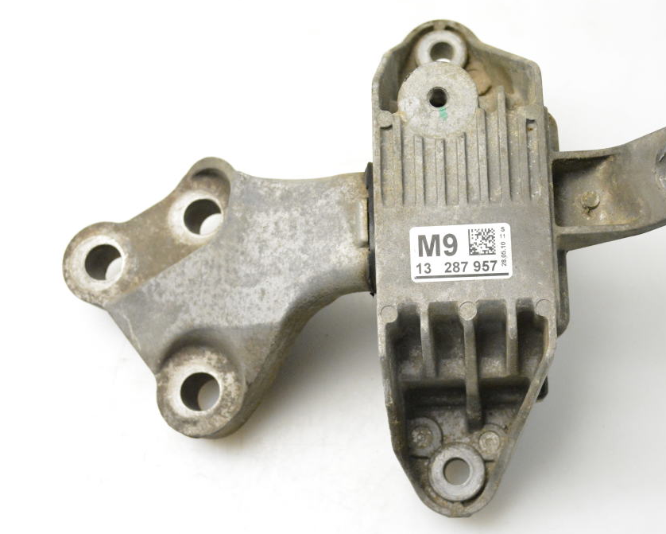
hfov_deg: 34.0
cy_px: 268
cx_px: 397
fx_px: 1084
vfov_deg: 27.6
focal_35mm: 55
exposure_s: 1/640
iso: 6400
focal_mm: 32
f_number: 6.3
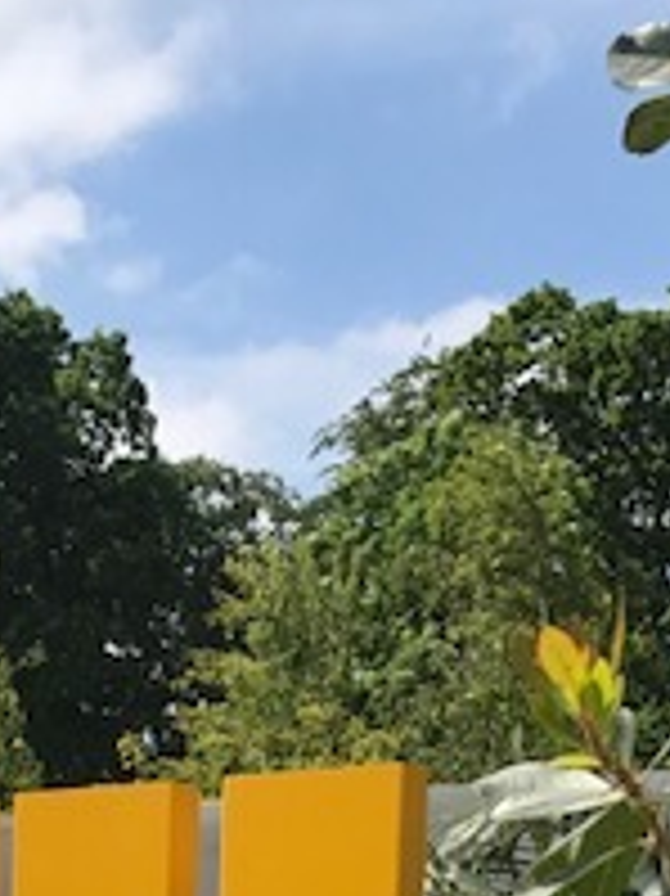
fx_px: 2325
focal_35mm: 90
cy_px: 1391
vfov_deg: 18.9
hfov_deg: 15.8
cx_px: -112
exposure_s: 1/3096
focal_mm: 3.99
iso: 20
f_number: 1.8
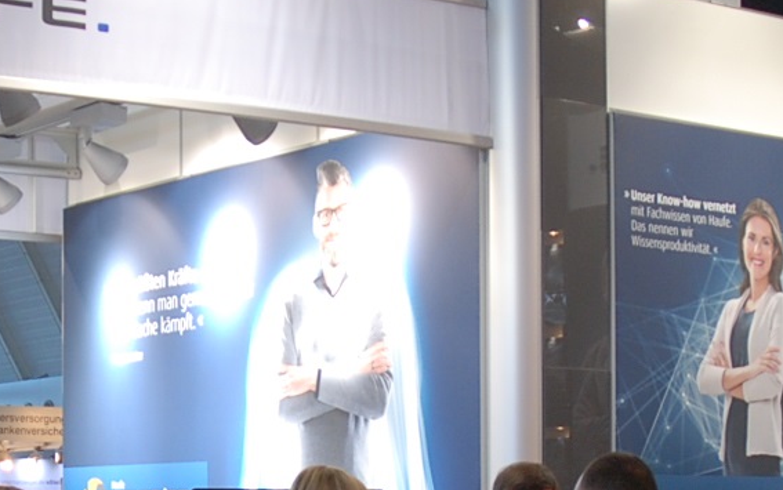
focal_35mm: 94
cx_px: 181
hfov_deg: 21.9
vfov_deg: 13.6
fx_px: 2007
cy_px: 570
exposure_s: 1/60
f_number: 4
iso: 400
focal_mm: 18
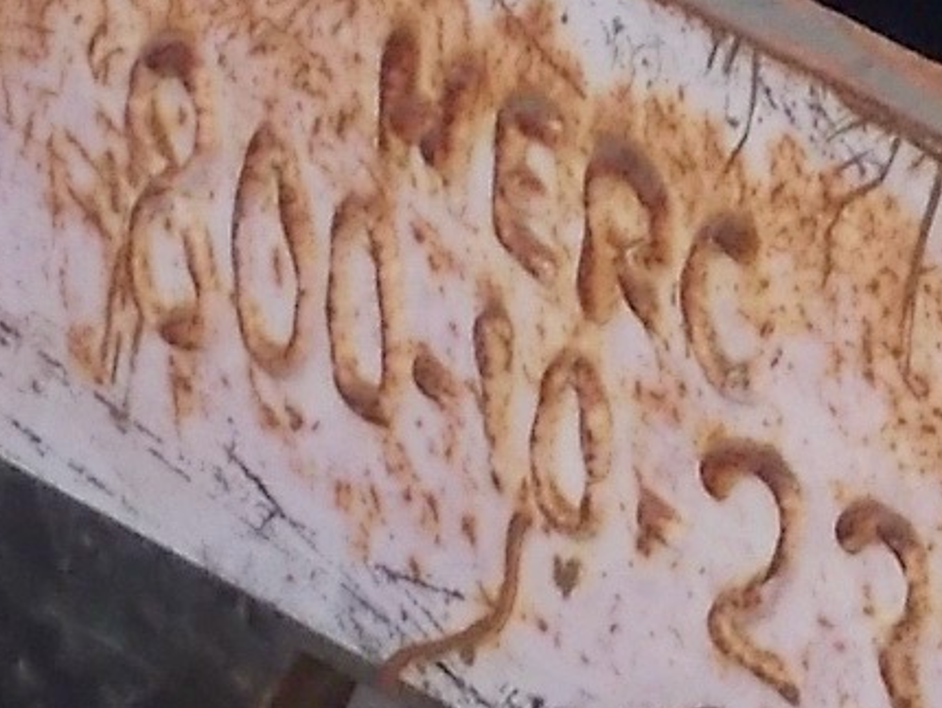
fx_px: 16255
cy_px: 482
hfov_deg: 3.3
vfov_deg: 2.5
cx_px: 1317
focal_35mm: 597
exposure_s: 1/15
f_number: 6
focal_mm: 20.1
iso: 200
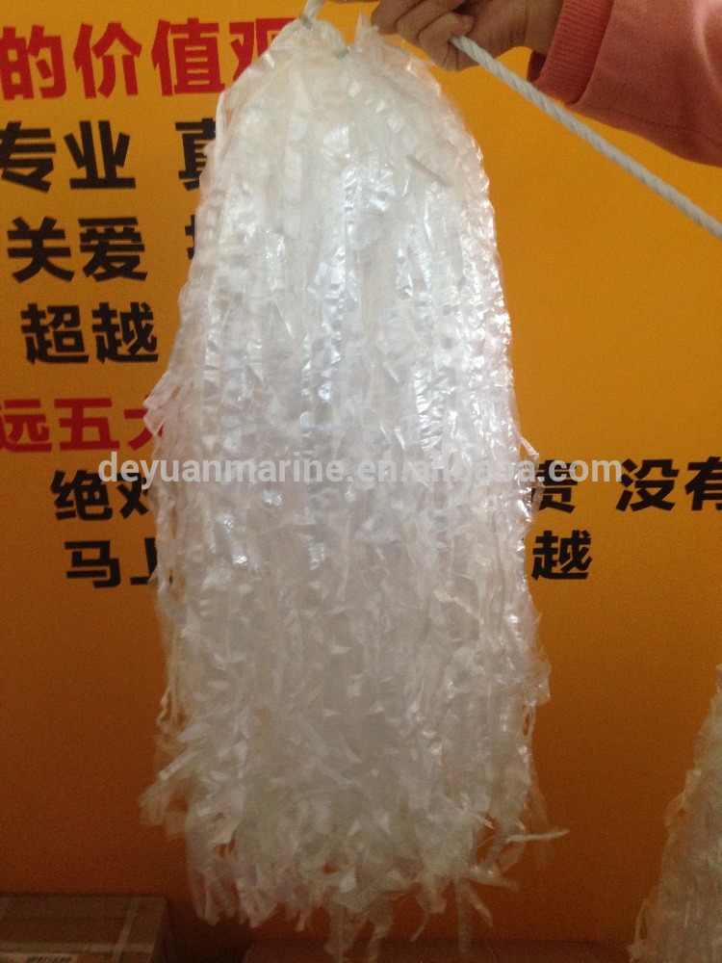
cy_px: 482
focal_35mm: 33
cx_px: 361
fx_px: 918
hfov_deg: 42.9
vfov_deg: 55.4
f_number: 2.4
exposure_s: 1/20
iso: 200
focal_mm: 4.12
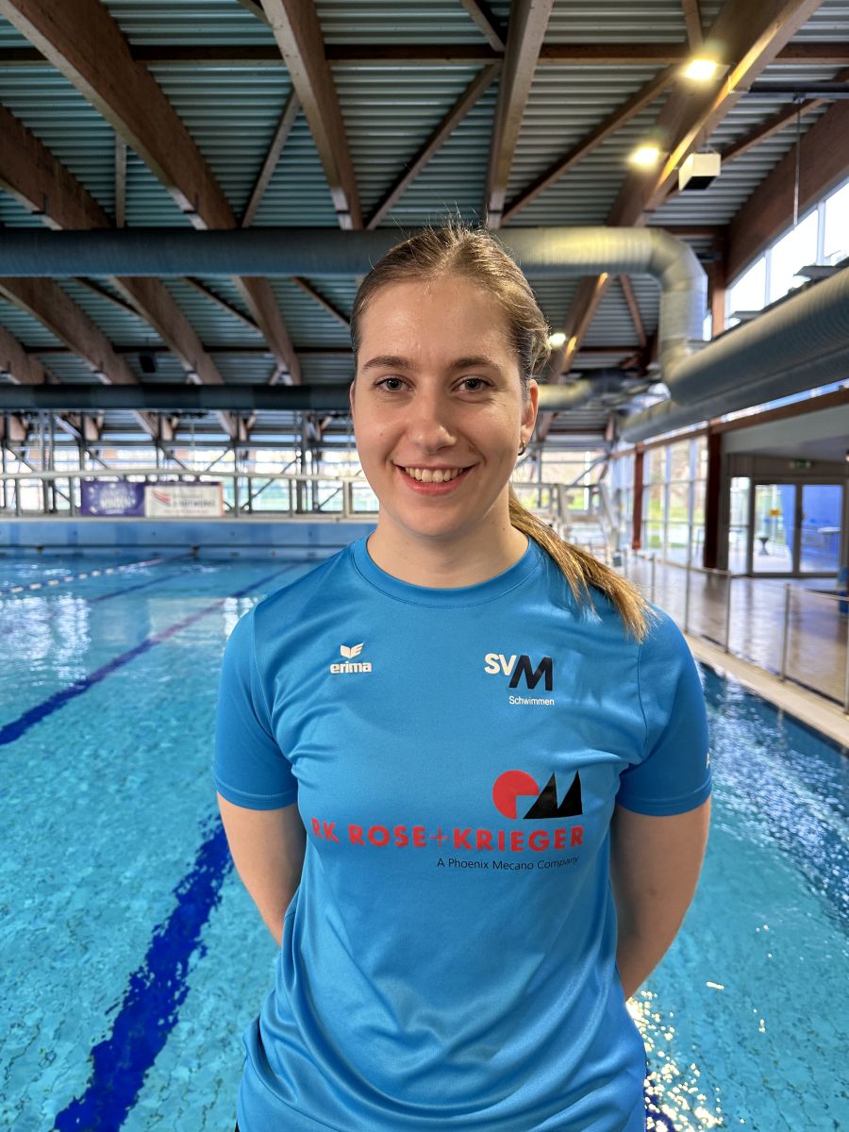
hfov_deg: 56.8
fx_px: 785
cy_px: 566
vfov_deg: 71.6
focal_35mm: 24
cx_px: 424
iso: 160
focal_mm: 6.86
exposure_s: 1/50
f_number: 1.78
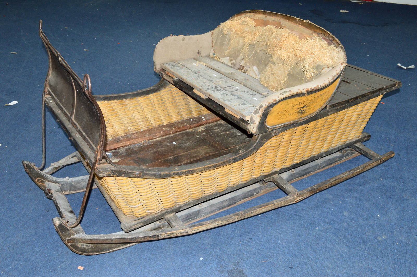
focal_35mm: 36
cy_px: 138
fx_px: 417
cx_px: 208
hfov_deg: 53.2
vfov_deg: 36.8
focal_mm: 24
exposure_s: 1/60
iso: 400
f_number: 8
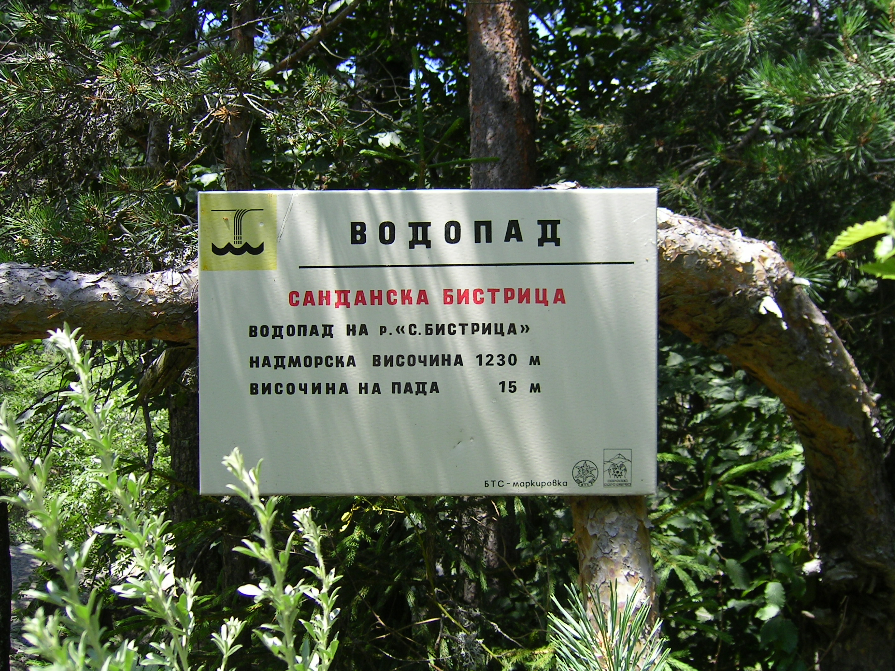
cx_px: 448
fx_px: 931
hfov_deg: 51.4
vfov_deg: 39.7
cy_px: 336
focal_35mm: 36
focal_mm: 5.6
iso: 50
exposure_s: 1/263
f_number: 2.8
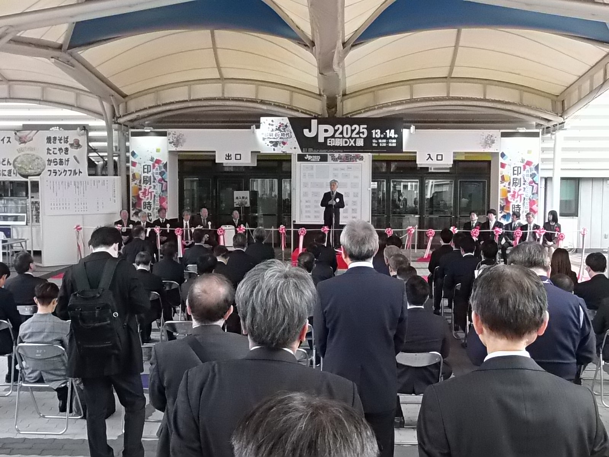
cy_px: 228
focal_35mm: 41
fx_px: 721
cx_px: 304
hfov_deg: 45.8
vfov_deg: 35.1
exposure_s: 1/600
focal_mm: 7.2
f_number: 3.6
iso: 1000
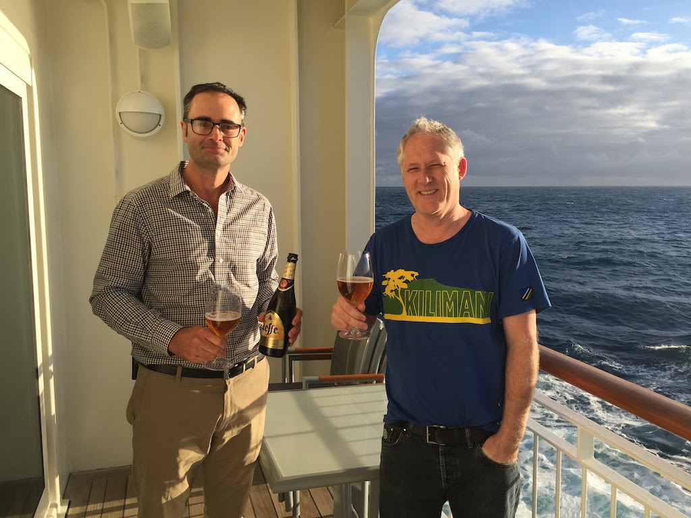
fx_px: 579
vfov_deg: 48.2
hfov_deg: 61.7
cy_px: 259
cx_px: 346
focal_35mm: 29
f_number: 2.2
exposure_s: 1/1464
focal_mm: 4.15
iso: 32
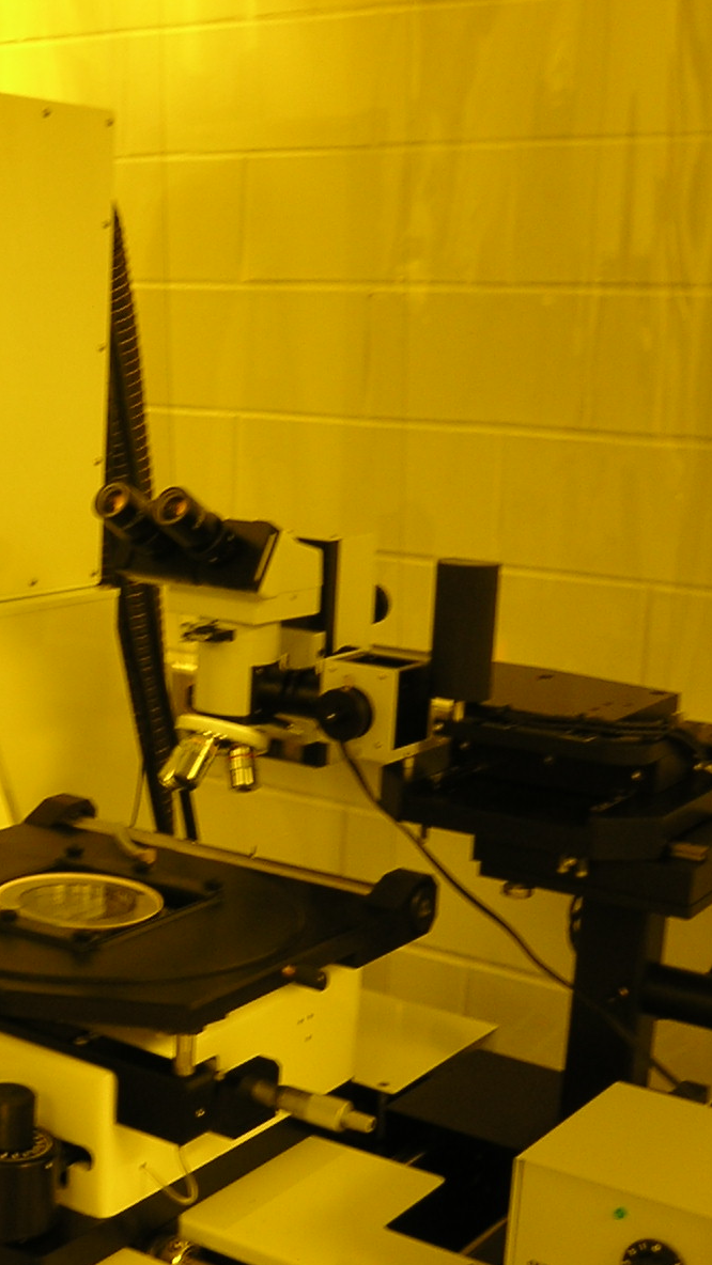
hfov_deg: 21.5
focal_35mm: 53
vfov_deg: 39.2
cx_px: -71
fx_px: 1779
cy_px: 630
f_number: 2.6
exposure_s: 1/5.4
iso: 100
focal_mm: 4.7
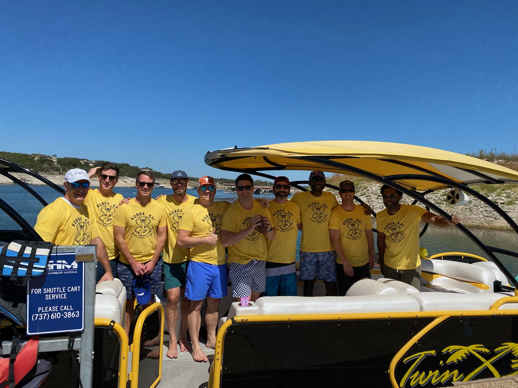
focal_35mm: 26
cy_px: 194
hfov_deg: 67.3
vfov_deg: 53.1
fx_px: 389
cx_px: 259
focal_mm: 4.25
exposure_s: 1/4115
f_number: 1.8
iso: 32
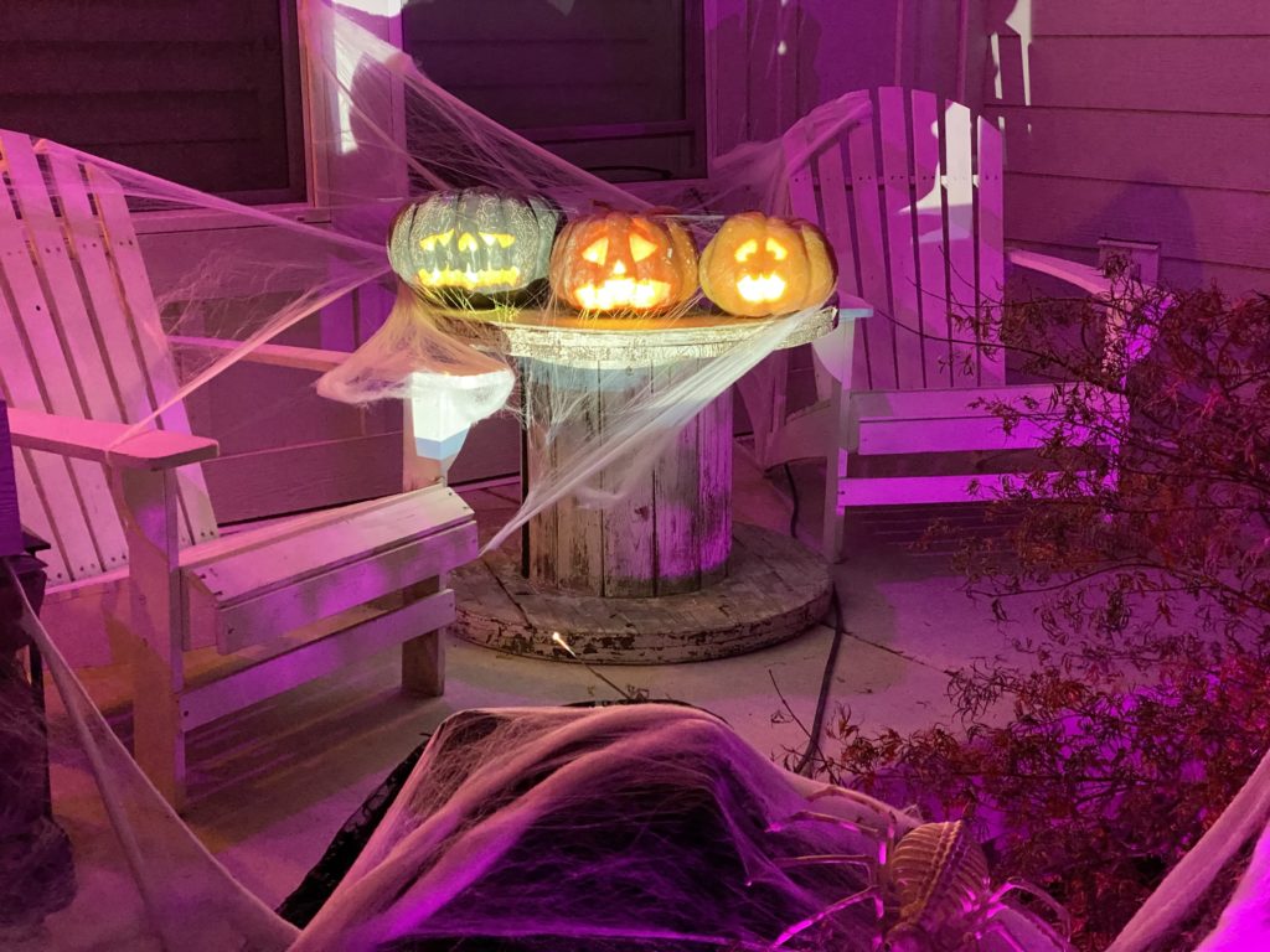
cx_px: 635
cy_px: 476
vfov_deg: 28.0
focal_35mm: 52
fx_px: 1908
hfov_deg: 36.8
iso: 800
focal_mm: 6
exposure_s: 1/29
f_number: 2
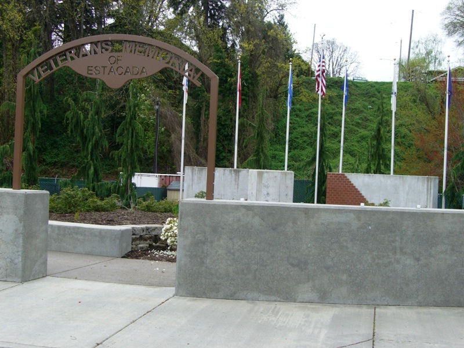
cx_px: 232
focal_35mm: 55
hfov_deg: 34.9
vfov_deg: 26.6
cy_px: 174
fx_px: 737
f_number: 3.4
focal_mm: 11.5
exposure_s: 1/200
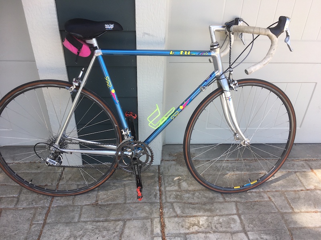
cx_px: 160
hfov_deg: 61.7
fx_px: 269
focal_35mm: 29
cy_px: 120
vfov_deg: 48.2
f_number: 2.2
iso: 25
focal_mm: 4.15
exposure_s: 1/156
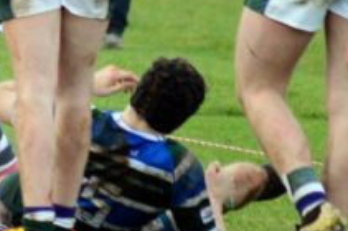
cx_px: -193
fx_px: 21109
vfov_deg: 0.6
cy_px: -225
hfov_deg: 0.9
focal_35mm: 2187
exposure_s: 1/500
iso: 800
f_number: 5.6
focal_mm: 300
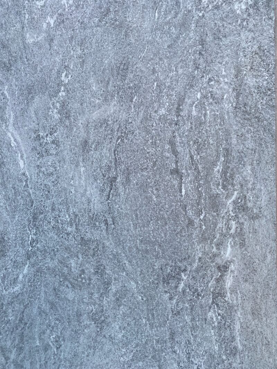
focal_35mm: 26
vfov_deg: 67.3
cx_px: 138
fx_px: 277
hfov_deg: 53.1
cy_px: 184
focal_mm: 4.25
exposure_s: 1/128
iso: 32
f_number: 1.8
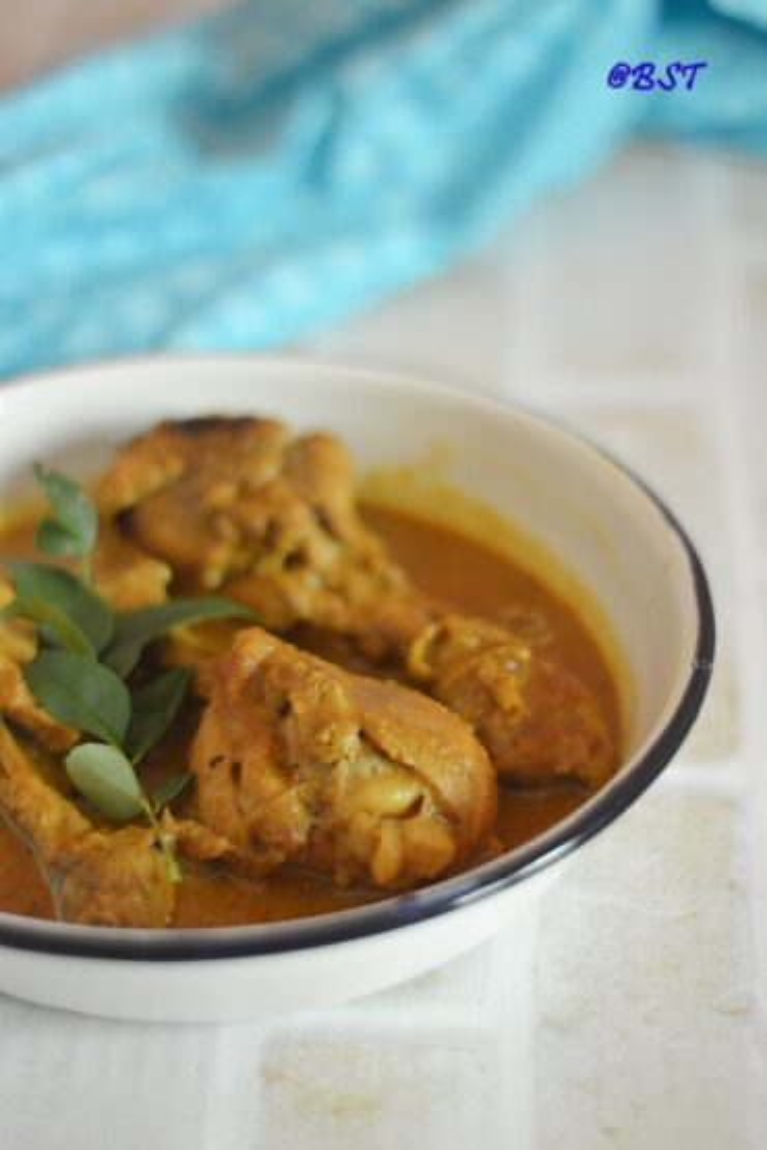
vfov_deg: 27.0
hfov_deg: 18.2
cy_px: 575
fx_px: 2397
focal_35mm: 75
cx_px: 384
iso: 400
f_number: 2
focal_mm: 50
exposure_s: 1/60
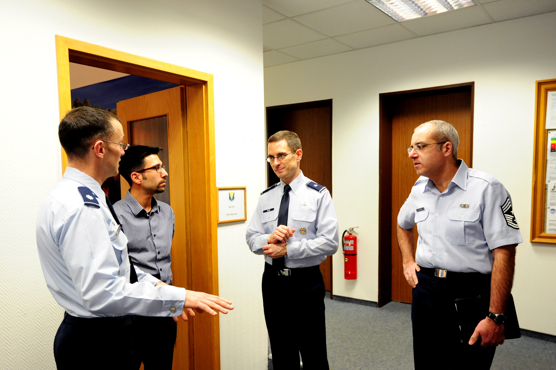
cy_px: 185
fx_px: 370
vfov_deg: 53.1
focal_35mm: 24
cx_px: 278
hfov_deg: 73.8
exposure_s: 1/100
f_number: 4
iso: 2500
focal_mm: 24
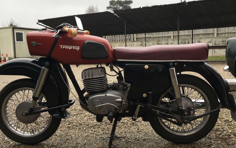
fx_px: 257
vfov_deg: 32.0
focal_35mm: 40
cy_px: 80
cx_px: 114
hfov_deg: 49.3
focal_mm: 4.15
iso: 25
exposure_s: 1/330
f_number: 2.2
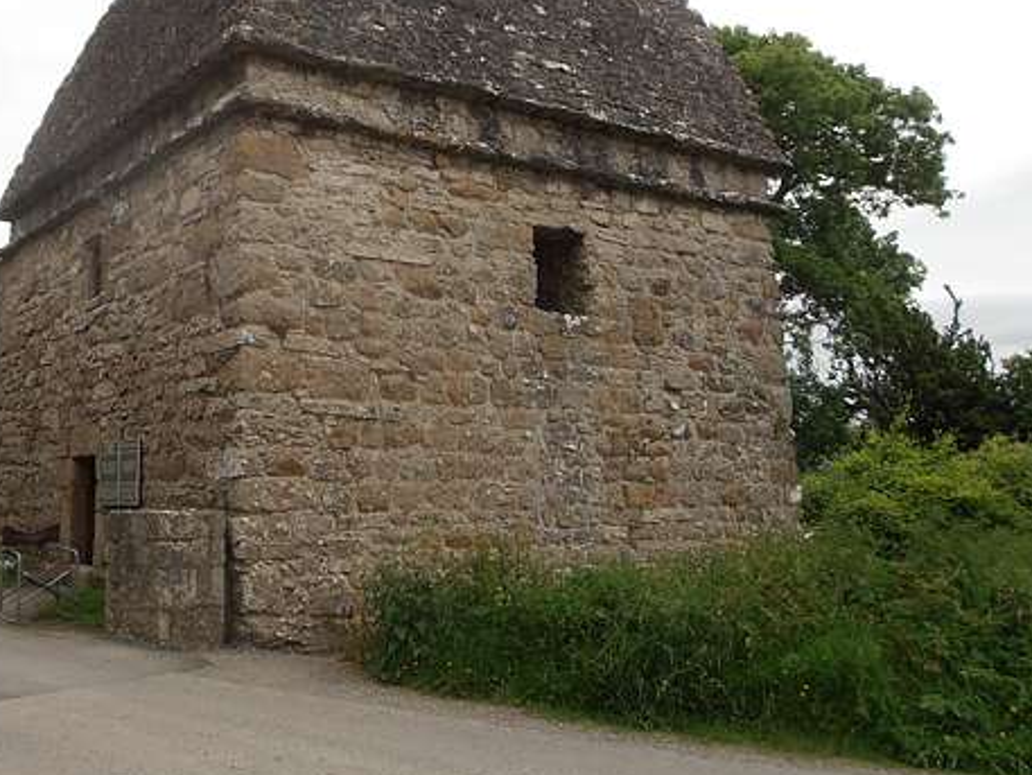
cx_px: 327
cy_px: 262
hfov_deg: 44.0
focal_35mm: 42
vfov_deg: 34.1
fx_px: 1252
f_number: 3.5
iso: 80
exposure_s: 1/1250
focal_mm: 5.25
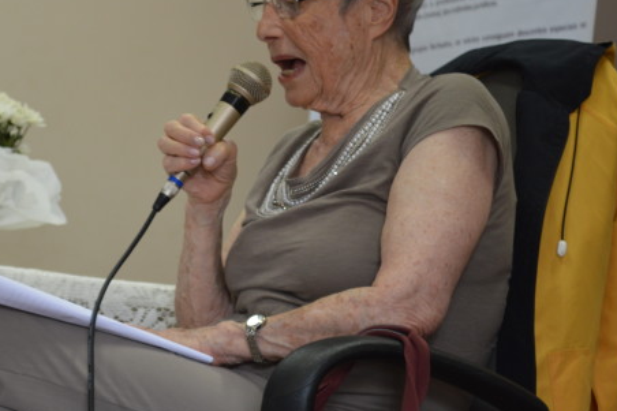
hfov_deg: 14.0
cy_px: 180
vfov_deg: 9.4
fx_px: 2499
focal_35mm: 146
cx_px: 175
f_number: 5.6
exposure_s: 1/25
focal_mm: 55
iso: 400
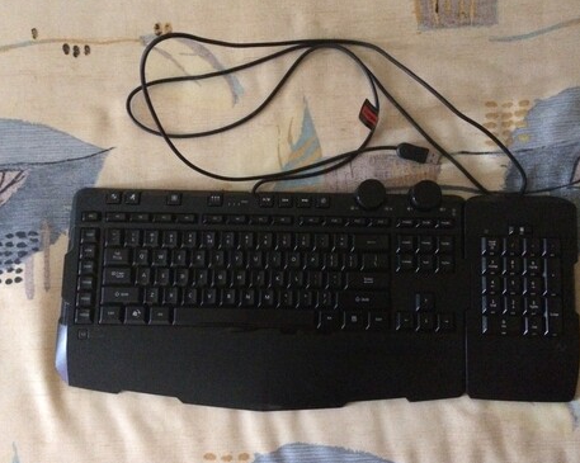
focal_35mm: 31
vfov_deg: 47.1
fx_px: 532
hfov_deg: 57.2
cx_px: 307
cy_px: 233
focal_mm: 4.15
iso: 1000
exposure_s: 1/17
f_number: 2.2
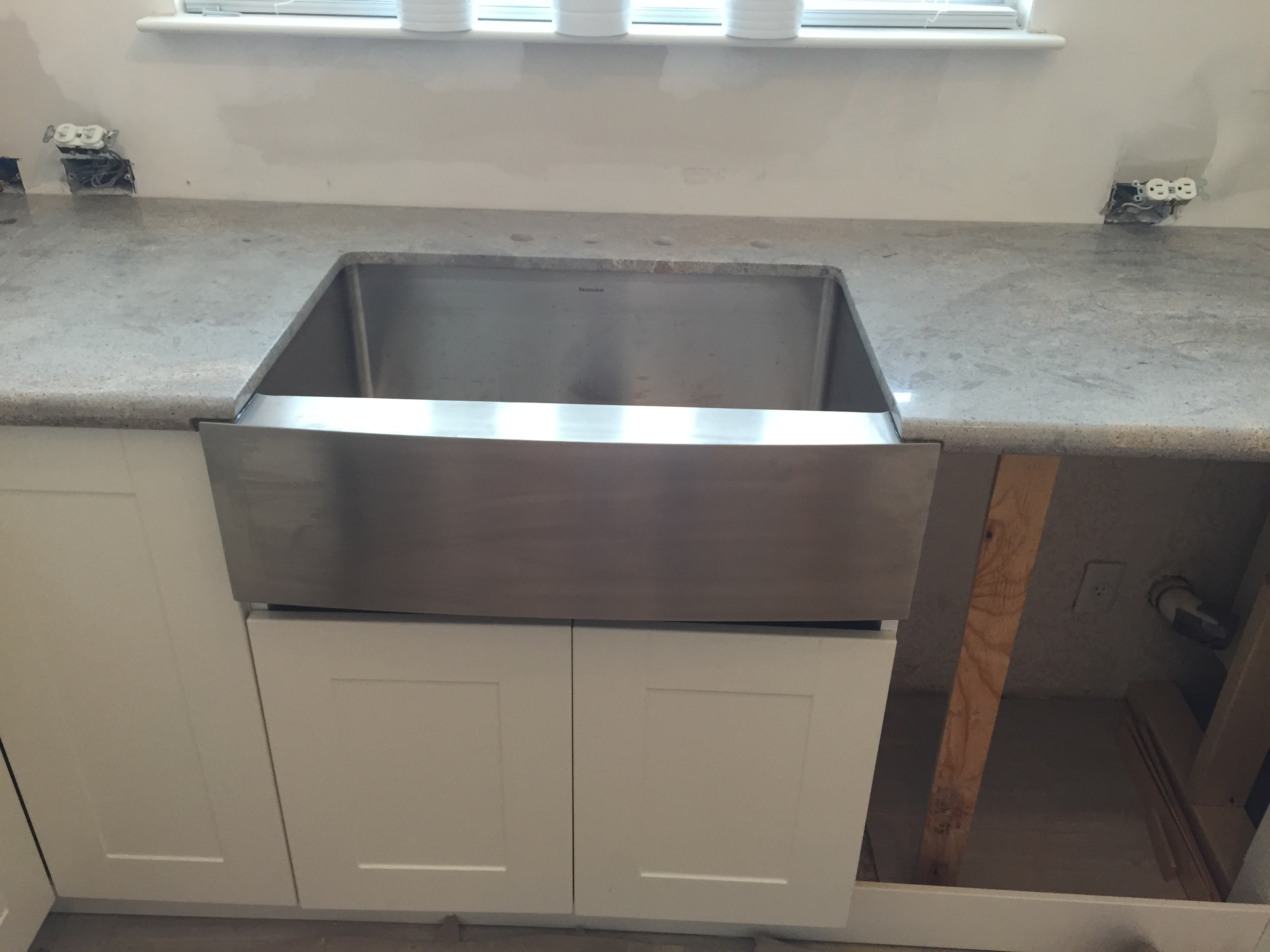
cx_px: 635
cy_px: 476
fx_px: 1064
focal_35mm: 29
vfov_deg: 48.2
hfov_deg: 61.7
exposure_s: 1/30
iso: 50
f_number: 2.2
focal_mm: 4.15
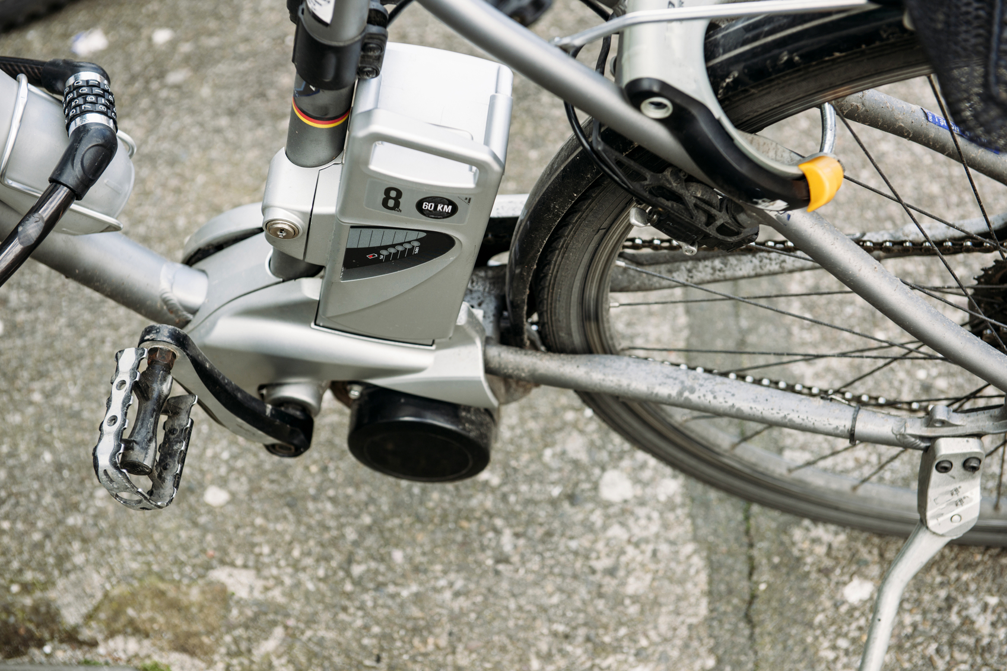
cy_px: 336
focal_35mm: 70
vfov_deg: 19.5
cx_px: 504
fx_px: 1958
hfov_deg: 28.8
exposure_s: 1/100
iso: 200
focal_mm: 70
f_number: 4.5
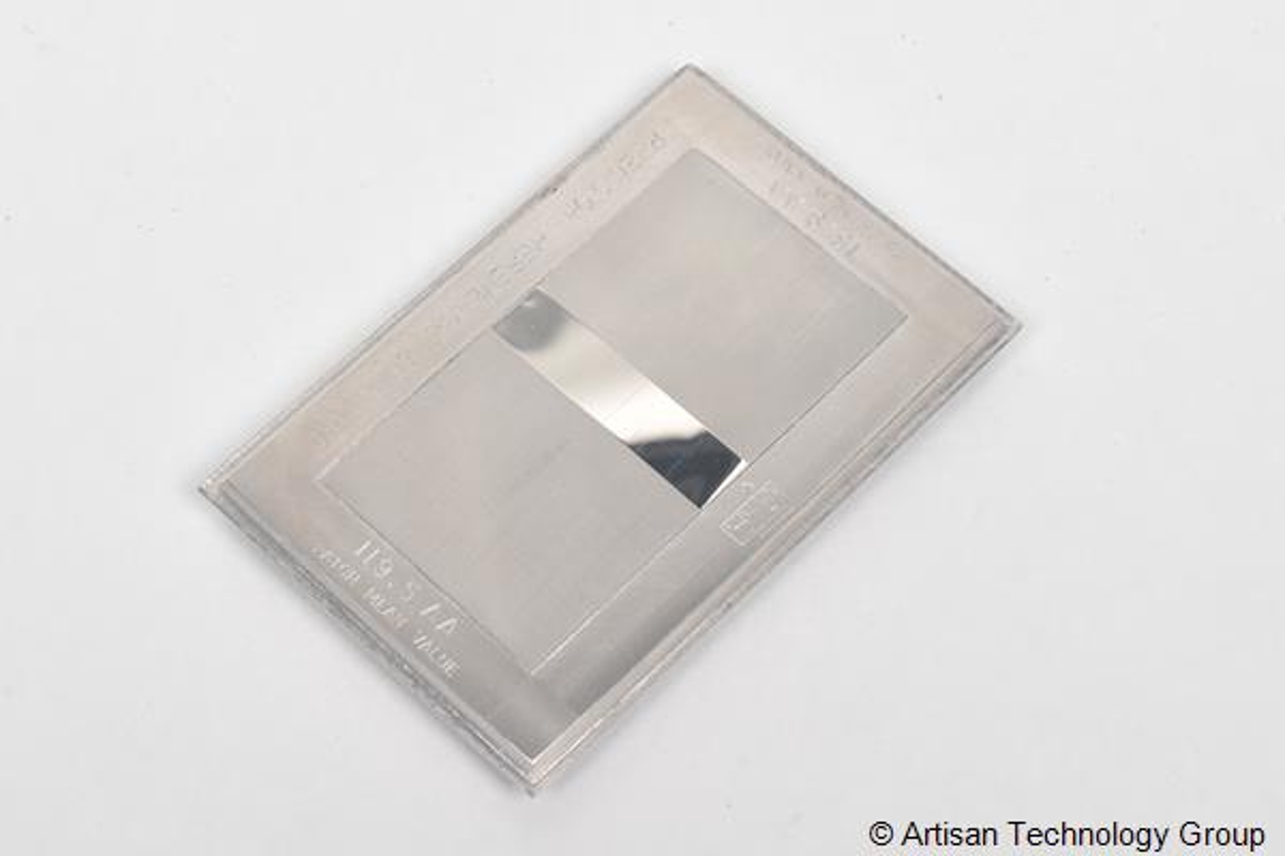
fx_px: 1713
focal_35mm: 48
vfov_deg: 28.1
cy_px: 428
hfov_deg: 41.1
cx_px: 642
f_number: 10
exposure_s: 1/200
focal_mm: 32
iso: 100
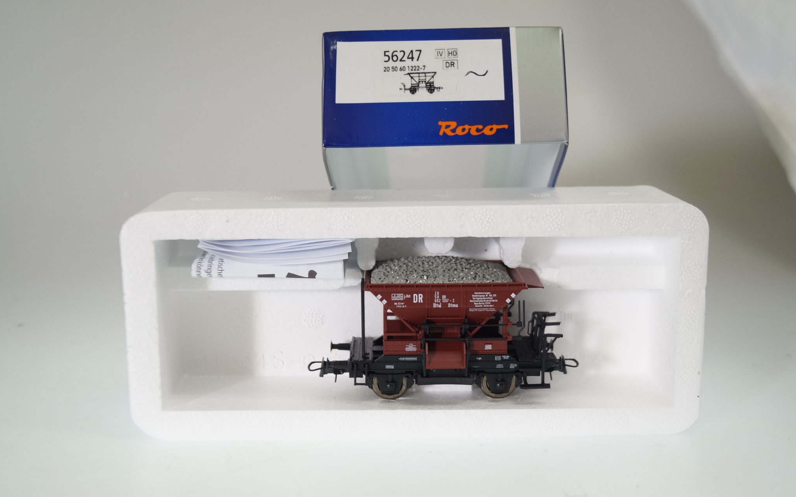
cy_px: 242
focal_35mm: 43
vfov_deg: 29.9
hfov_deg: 46.2
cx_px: 399
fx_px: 933
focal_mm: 28
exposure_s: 1/160
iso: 400
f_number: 4.5
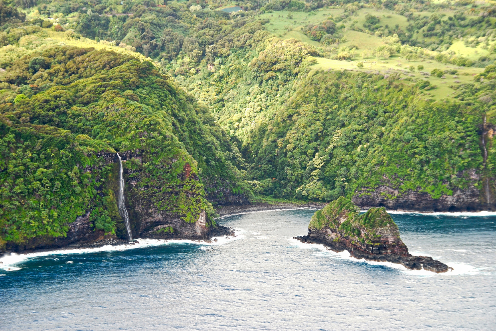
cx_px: 247
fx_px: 1667
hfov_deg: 16.9
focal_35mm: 121
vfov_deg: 11.3
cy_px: 167
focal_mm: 80
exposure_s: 1/125
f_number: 7.1
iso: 200
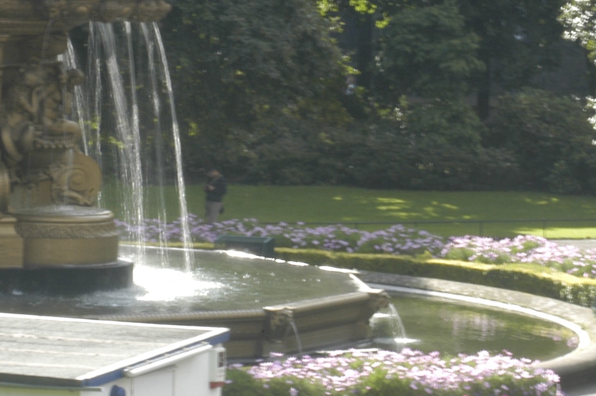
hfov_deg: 7.5
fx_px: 4549
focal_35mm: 275
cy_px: -119
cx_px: 369
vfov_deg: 5.0
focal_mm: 70
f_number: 32
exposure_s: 1/8
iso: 200
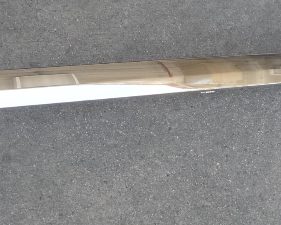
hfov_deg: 25.7
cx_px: 164
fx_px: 615
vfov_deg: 20.6
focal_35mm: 74
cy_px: 78
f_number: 3.4
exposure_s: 1/80
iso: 100
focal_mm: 5
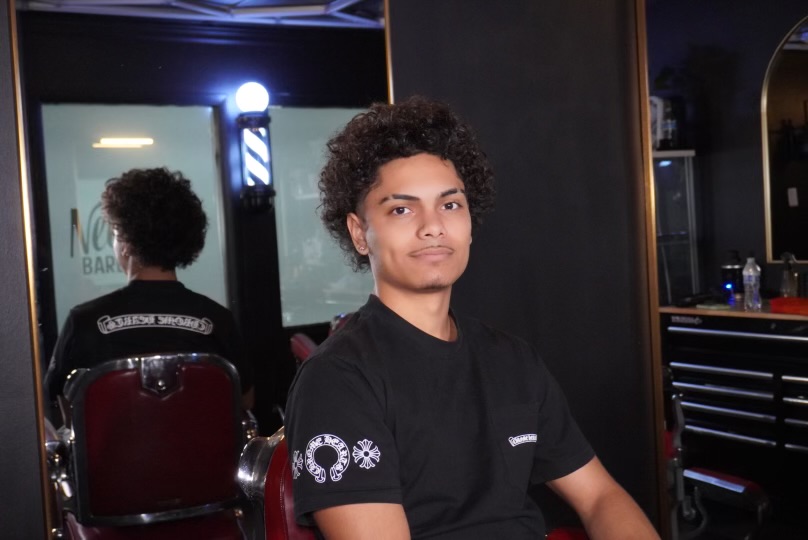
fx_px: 977
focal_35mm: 44
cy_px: 270
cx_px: 404
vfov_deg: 30.9
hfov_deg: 44.9
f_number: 4.5
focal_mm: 29
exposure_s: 1/160
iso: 6400
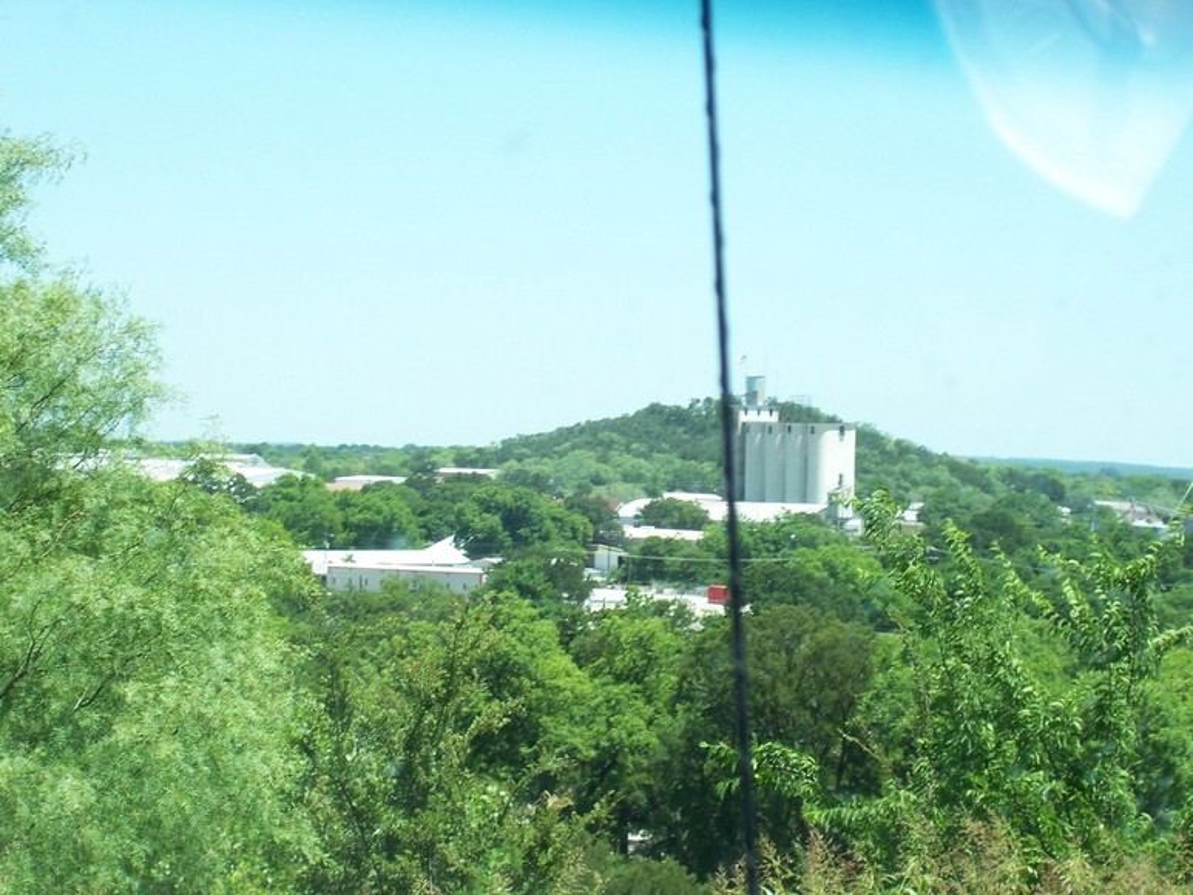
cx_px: 596
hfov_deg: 18.2
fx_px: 3723
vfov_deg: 13.7
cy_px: 448
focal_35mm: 108
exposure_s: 1/160
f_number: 4.8
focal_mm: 18.6
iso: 80
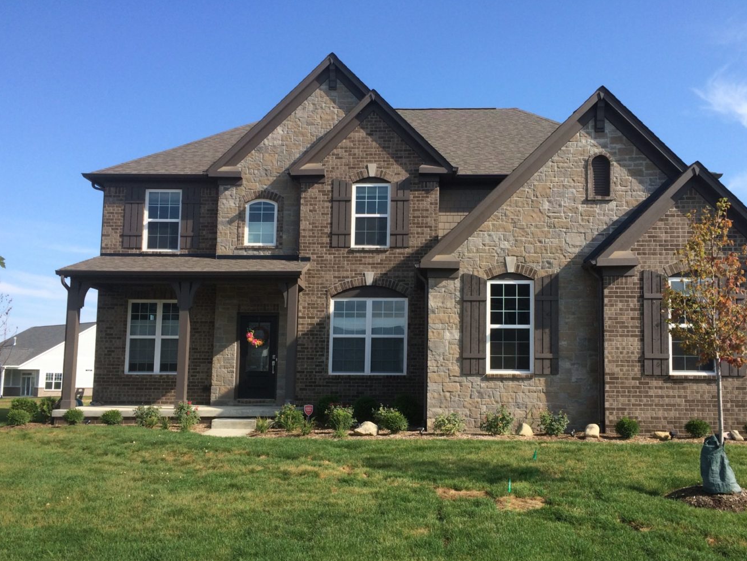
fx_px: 712
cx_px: 404
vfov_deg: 42.9
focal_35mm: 33
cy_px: 316
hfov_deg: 55.3
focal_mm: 4.15
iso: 32
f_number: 2.2
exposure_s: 1/1208
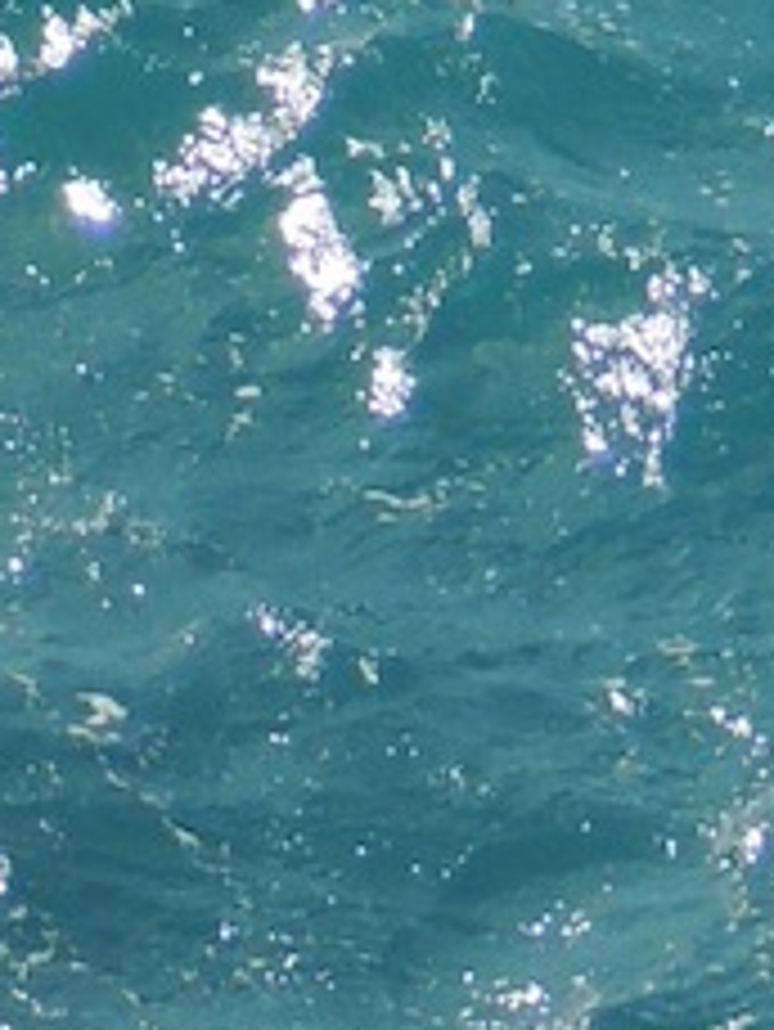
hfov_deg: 3.4
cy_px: -1889
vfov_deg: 4.5
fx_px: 12718
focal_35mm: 427
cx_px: -950
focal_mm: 10.7
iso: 100
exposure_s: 1/800
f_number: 3.7
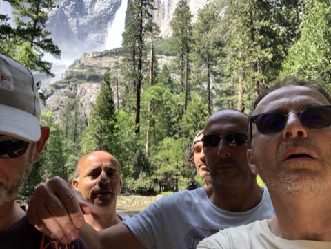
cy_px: 124
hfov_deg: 56.8
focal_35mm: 32
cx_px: 166
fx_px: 306
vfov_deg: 44.2
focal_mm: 2.87
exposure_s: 1/120
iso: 25
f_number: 2.2
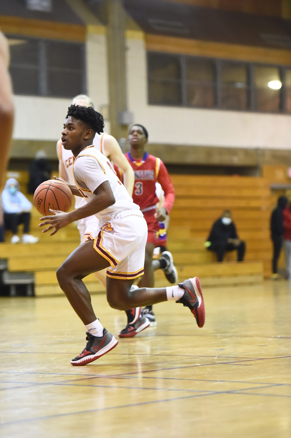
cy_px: 219
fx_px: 1580
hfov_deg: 10.5
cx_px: 146
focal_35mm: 130
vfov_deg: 15.8
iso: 16000
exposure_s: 1/800
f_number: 2.8
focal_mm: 130
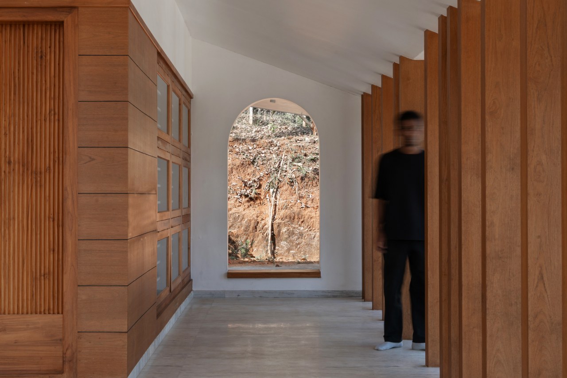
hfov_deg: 40.3
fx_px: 772
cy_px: 189
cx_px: 284
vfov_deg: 27.5
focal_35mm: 49
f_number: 9
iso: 100
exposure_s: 1/80
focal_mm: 33
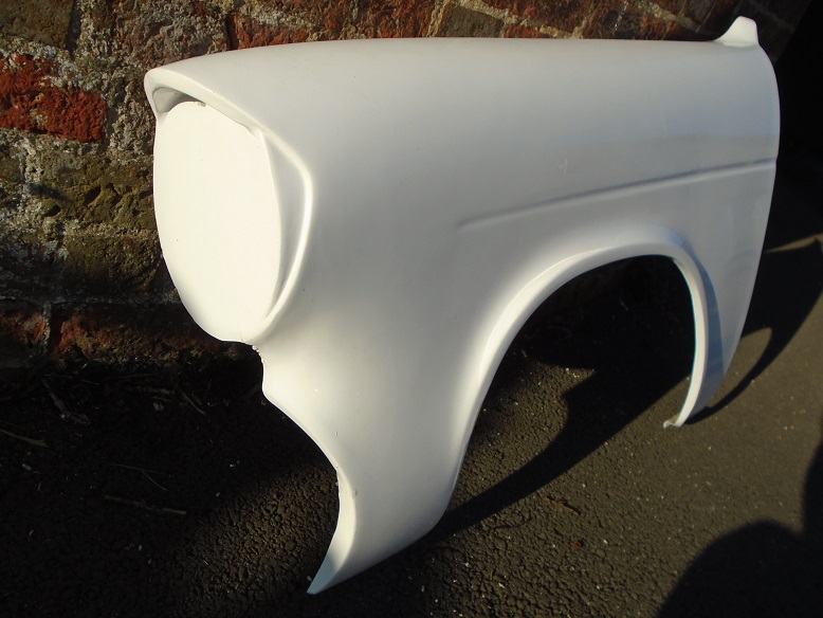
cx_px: 412
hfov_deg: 58.3
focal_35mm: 31
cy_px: 309
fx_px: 737
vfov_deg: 45.5
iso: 100
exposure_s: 1/250
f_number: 8.8
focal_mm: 5.5
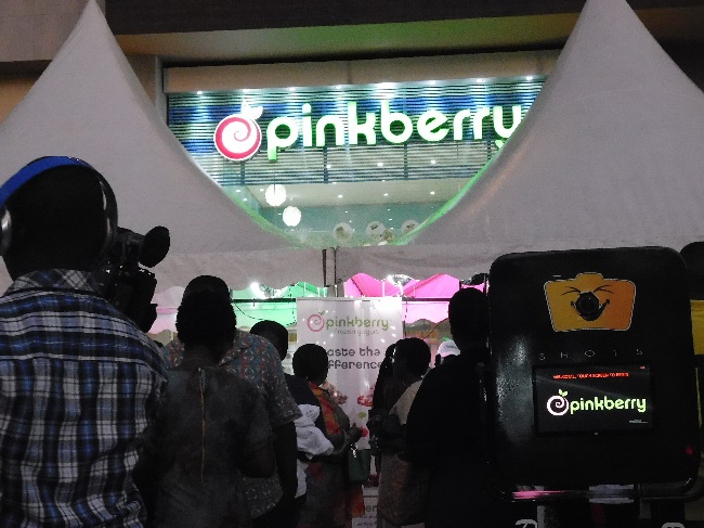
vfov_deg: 24.8
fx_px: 1199
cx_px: 352
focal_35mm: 59
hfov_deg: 32.7
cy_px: 264
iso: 1600
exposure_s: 1/50
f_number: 4
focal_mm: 10.4
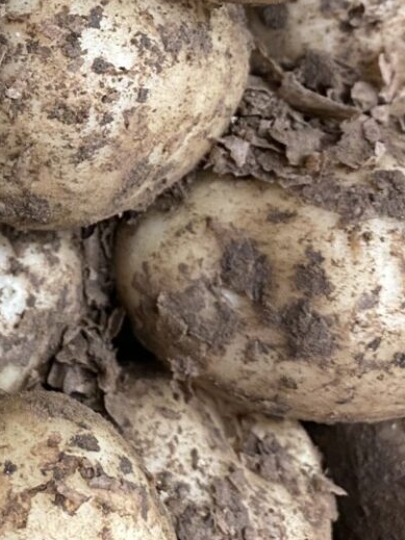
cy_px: 40
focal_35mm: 77
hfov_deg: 17.9
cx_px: -120
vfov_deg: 24.5
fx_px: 1202
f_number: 1.8
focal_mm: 4.25
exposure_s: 1/50
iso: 250
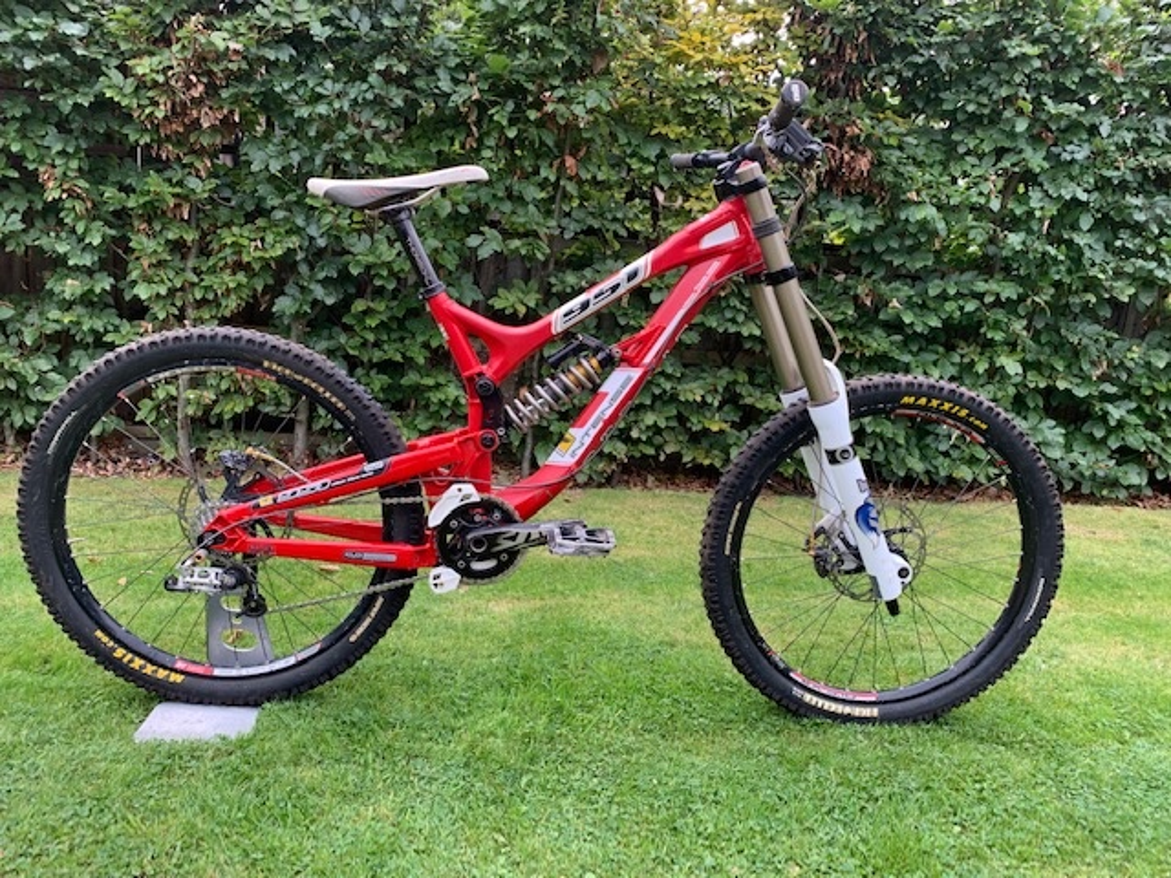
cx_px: 586
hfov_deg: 67.3
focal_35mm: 26
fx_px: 880
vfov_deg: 53.1
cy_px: 439
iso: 25
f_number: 1.8
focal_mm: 4.25
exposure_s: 1/148
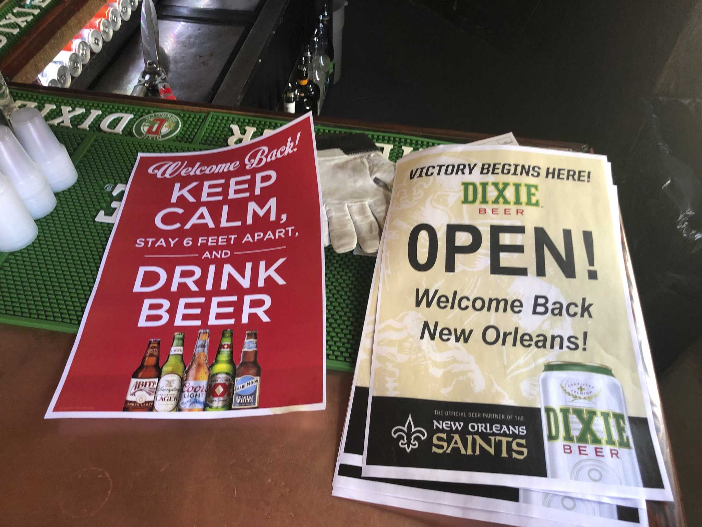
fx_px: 568
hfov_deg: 63.4
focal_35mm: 28
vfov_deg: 49.7
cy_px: 264
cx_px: 351
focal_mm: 3.99
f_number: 1.8
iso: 80
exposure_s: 1/15
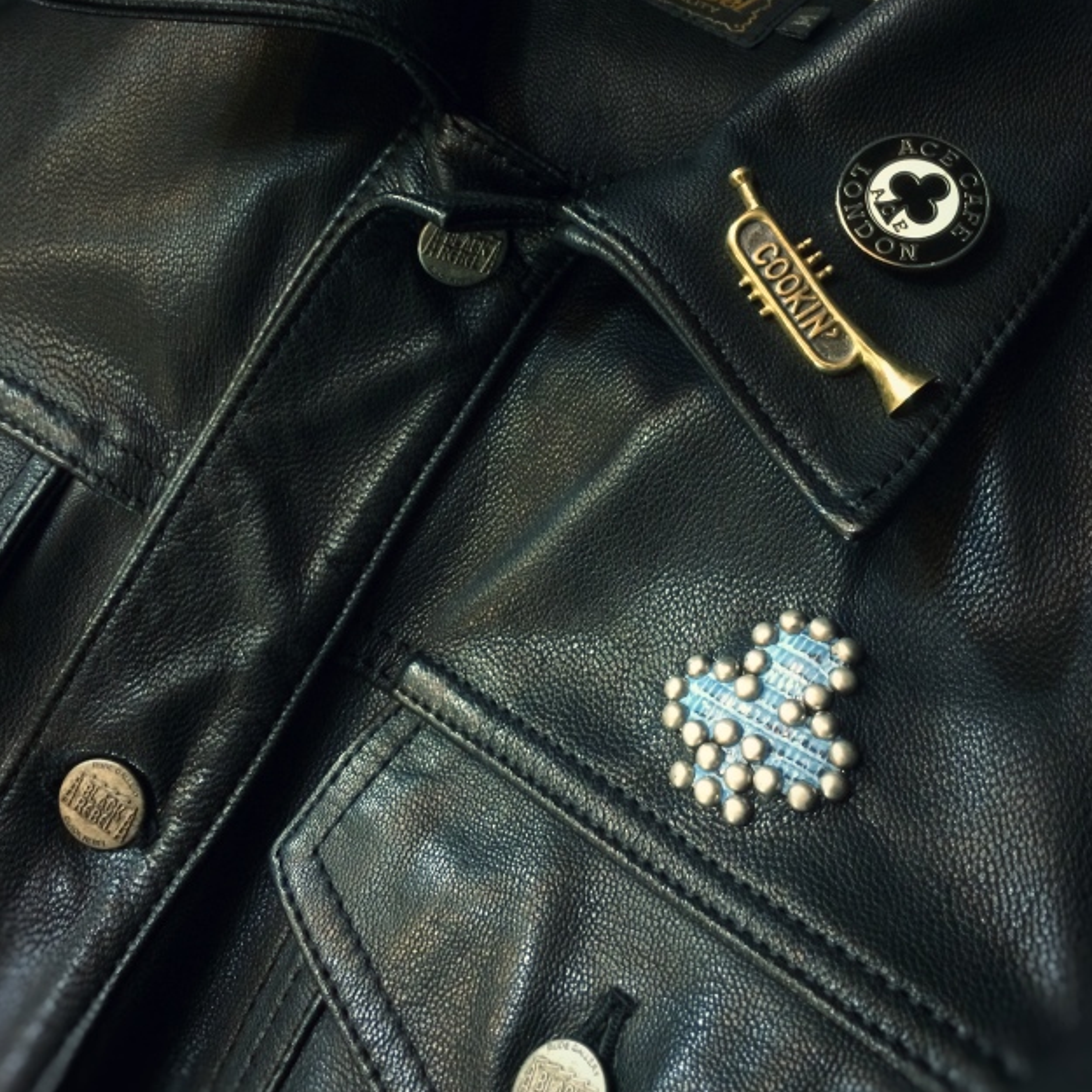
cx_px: 545
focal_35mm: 35
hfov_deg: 47.2
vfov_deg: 47.0
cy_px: 457
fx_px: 1249
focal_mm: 4.15
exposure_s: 1/15
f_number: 2.2
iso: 400
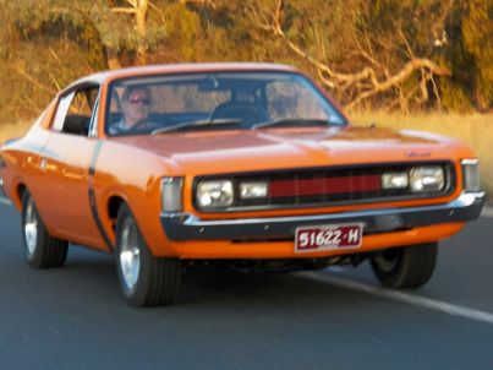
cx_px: 246
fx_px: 1609
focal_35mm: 113
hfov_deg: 17.4
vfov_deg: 13.1
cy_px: 185
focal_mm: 20.2
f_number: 3.6
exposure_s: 1/160
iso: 125
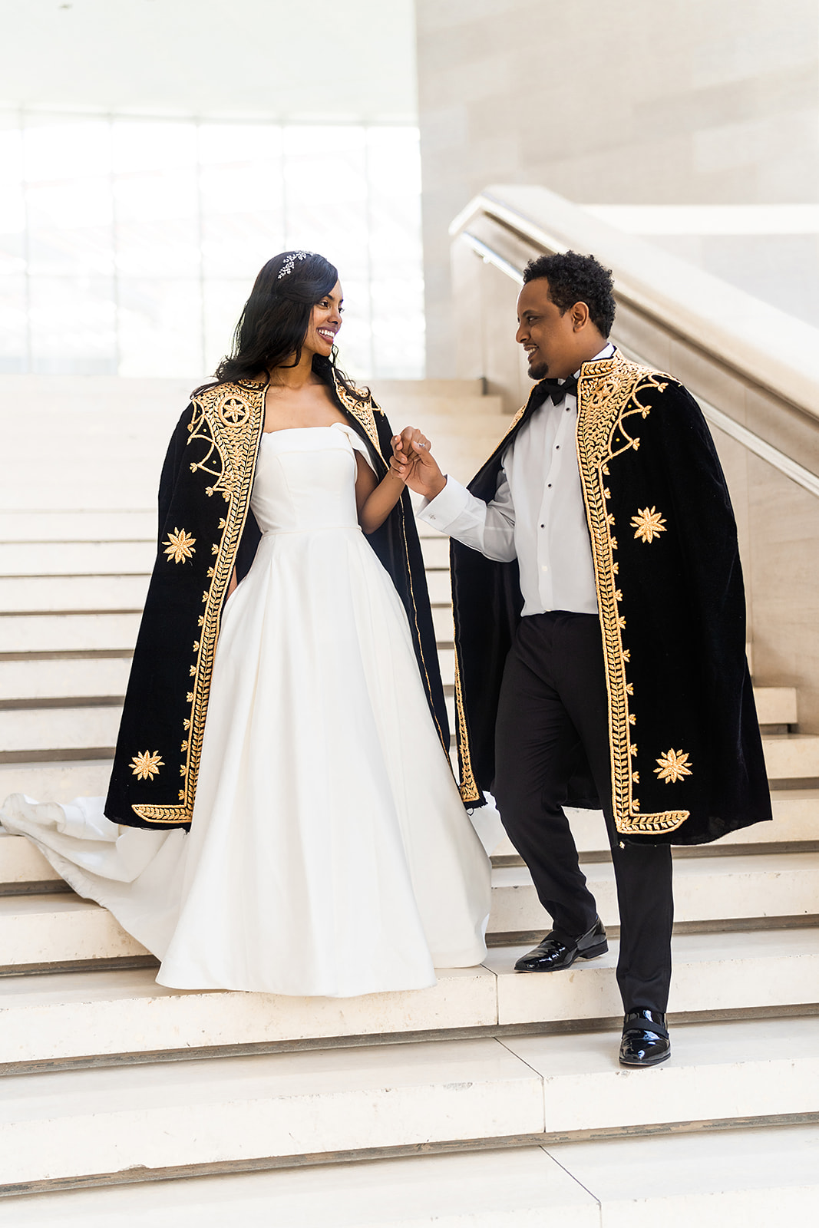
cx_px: 410
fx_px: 1706
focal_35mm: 50
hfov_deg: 27.0
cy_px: 614
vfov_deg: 39.6
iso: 500
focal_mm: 50
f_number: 1.8
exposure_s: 1/500
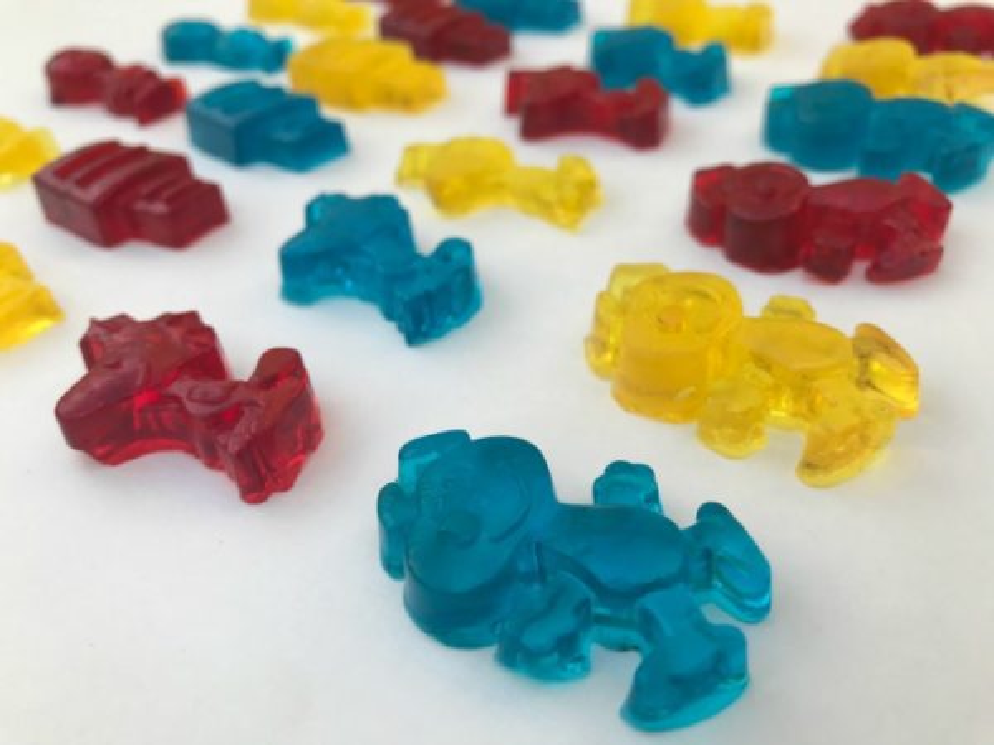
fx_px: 804
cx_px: 497
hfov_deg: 63.4
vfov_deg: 49.7
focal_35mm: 28
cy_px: 372
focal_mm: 3.99
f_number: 1.8
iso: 20
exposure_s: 1/155
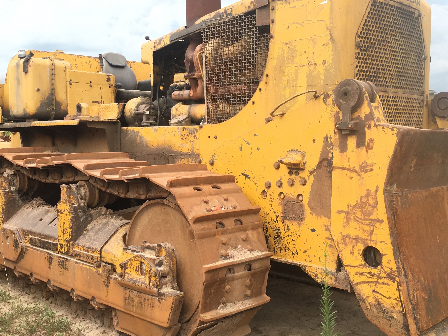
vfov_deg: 35.1
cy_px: 169
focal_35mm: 41
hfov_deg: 45.8
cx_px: 226
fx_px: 531
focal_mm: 4.15
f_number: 2.2
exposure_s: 1/396
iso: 25
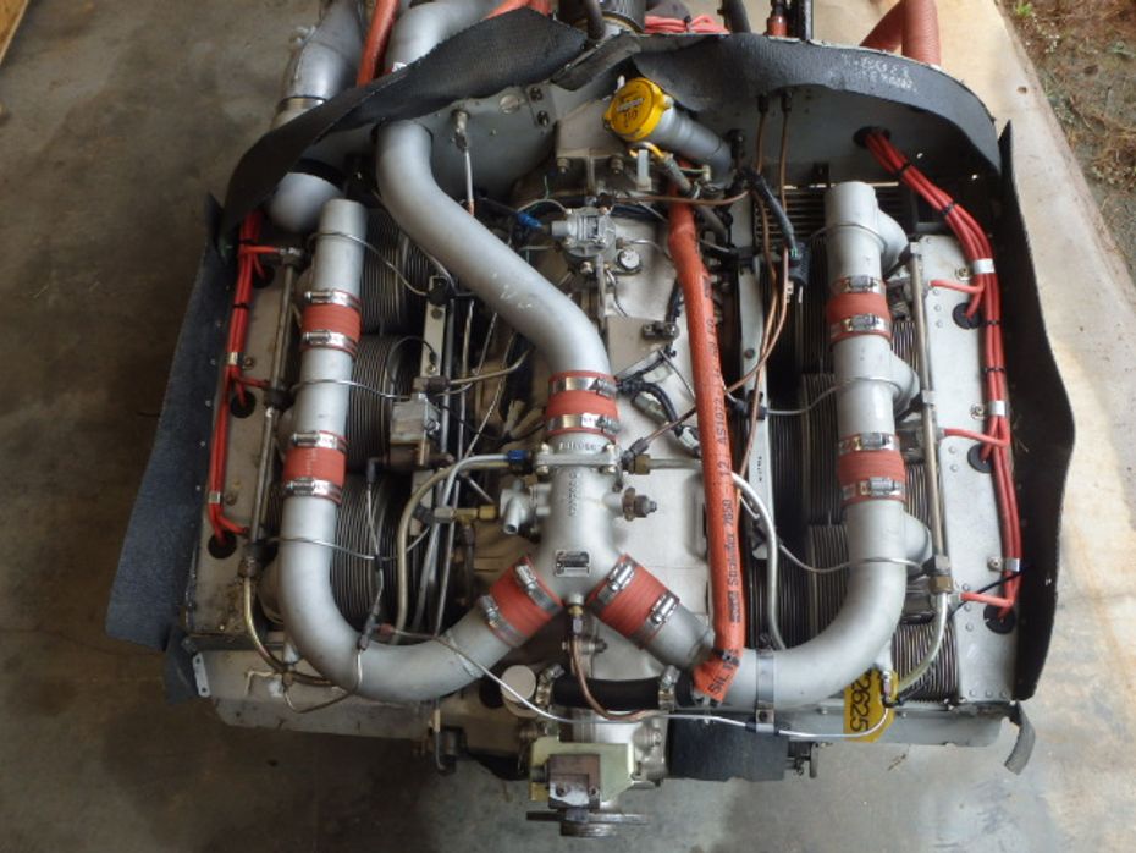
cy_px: 426
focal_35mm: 34
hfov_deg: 53.9
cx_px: 568
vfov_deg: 41.8
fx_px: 1116
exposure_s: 1/80
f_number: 4.4
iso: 200
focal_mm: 6.1
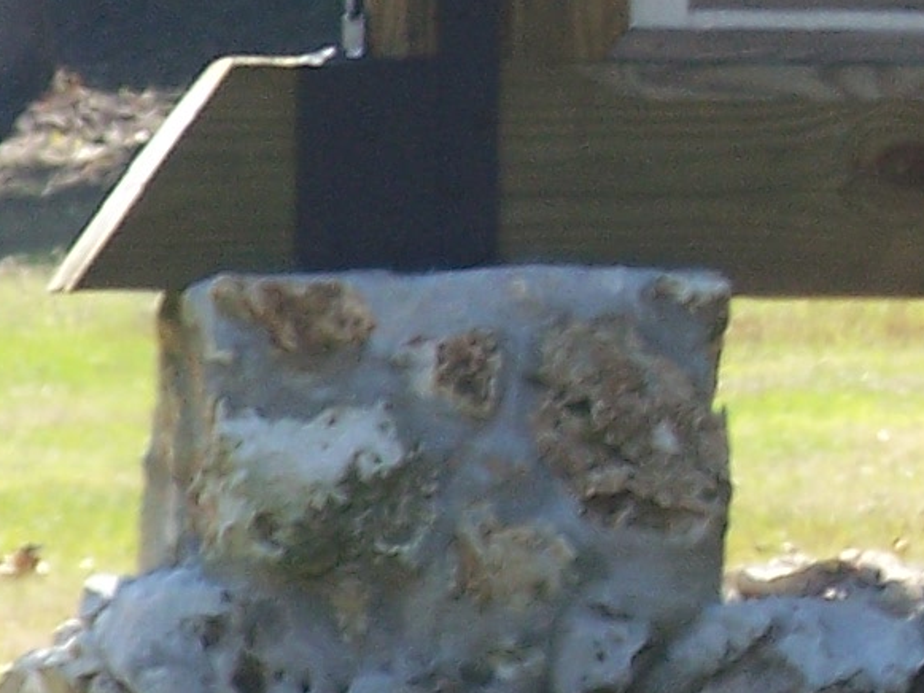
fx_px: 27740
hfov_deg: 1.9
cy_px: -296
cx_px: 1912
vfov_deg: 1.4
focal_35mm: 1039
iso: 100
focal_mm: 38.8
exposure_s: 1/200
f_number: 4.4
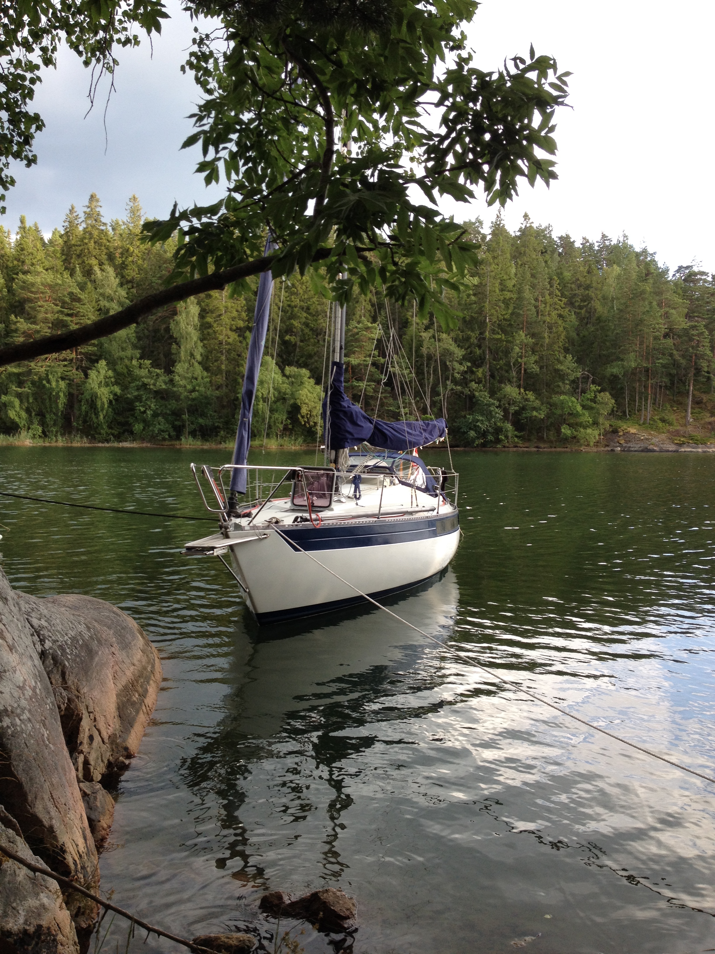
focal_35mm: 35
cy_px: 477
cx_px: 358
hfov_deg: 40.7
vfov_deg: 52.6
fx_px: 964
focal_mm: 4.28
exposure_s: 1/242
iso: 50
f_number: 2.4
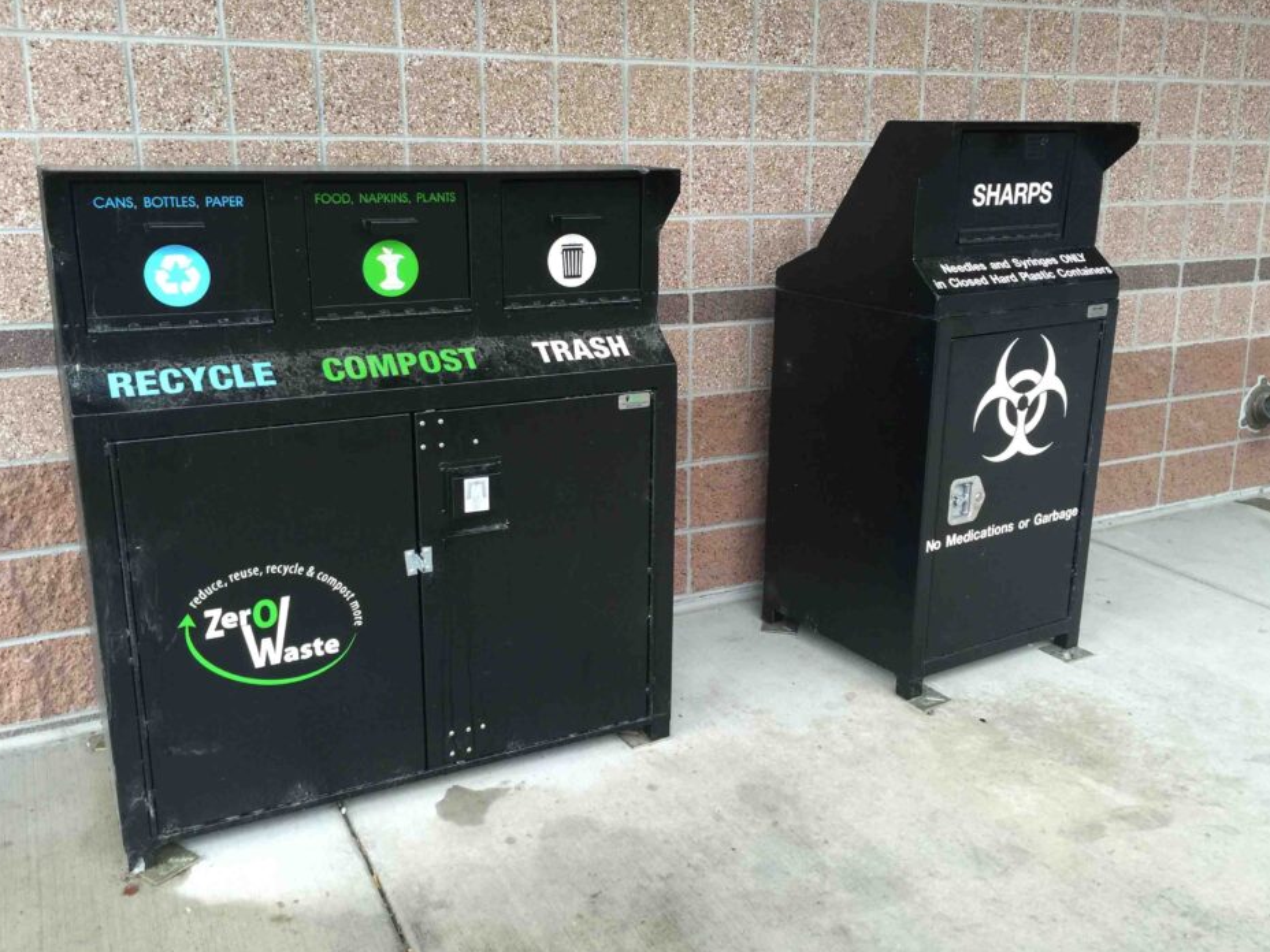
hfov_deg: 56.8
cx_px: 645
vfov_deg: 44.2
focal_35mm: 32
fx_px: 1174
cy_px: 473
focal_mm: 4.15
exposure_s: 1/30
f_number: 2.2
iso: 32
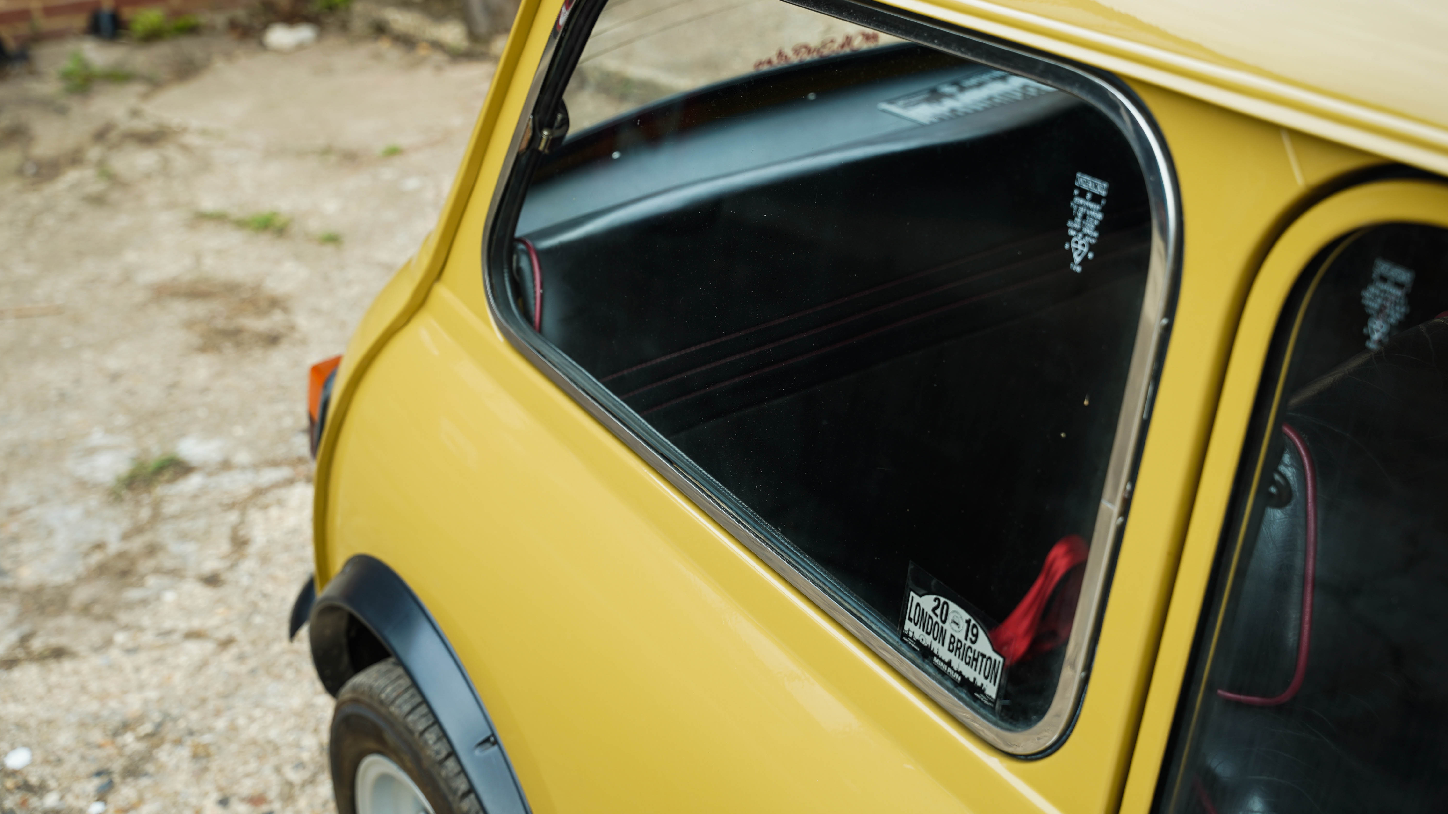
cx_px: 724
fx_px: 1683
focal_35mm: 44
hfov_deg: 46.5
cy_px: 338
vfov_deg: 27.2
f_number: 4
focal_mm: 41.8
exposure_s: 1/125
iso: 125
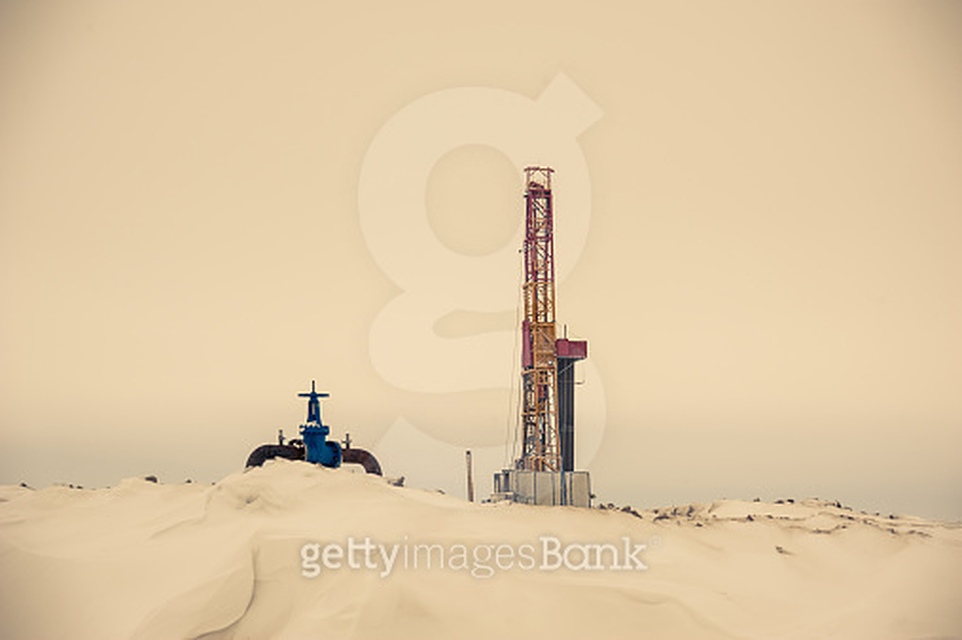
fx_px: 3605
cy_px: 320
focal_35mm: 135
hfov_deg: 15.2
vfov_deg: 10.1
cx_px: 481
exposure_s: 1/60
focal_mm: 135
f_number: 7.1
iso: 100
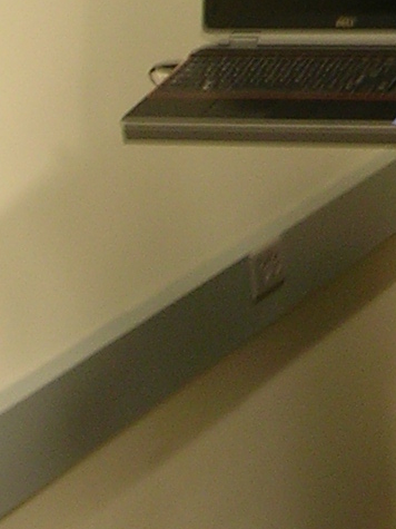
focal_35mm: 164
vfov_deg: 11.9
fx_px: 2503
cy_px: -25
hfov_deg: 8.7
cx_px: 685
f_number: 2.8
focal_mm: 5.8
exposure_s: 1/8.9
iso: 50
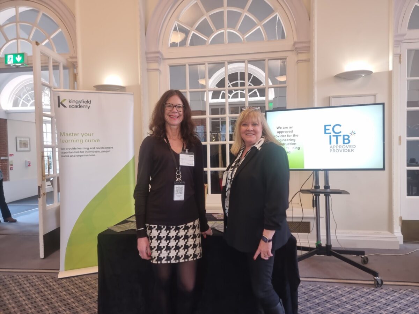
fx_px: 291
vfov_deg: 56.8
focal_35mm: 24
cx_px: 210
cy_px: 157
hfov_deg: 71.6
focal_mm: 6.7
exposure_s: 1/50
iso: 297
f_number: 1.8
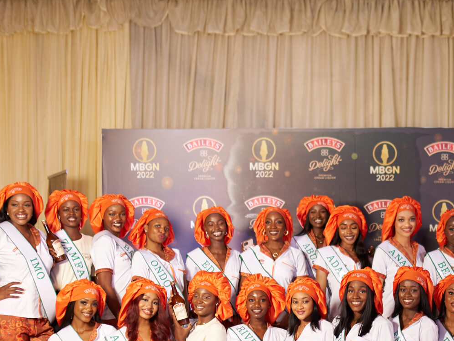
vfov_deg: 20.9
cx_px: 357
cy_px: 300
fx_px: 905
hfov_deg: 27.6
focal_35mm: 69
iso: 400
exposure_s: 1/125
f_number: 1.4
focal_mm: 35
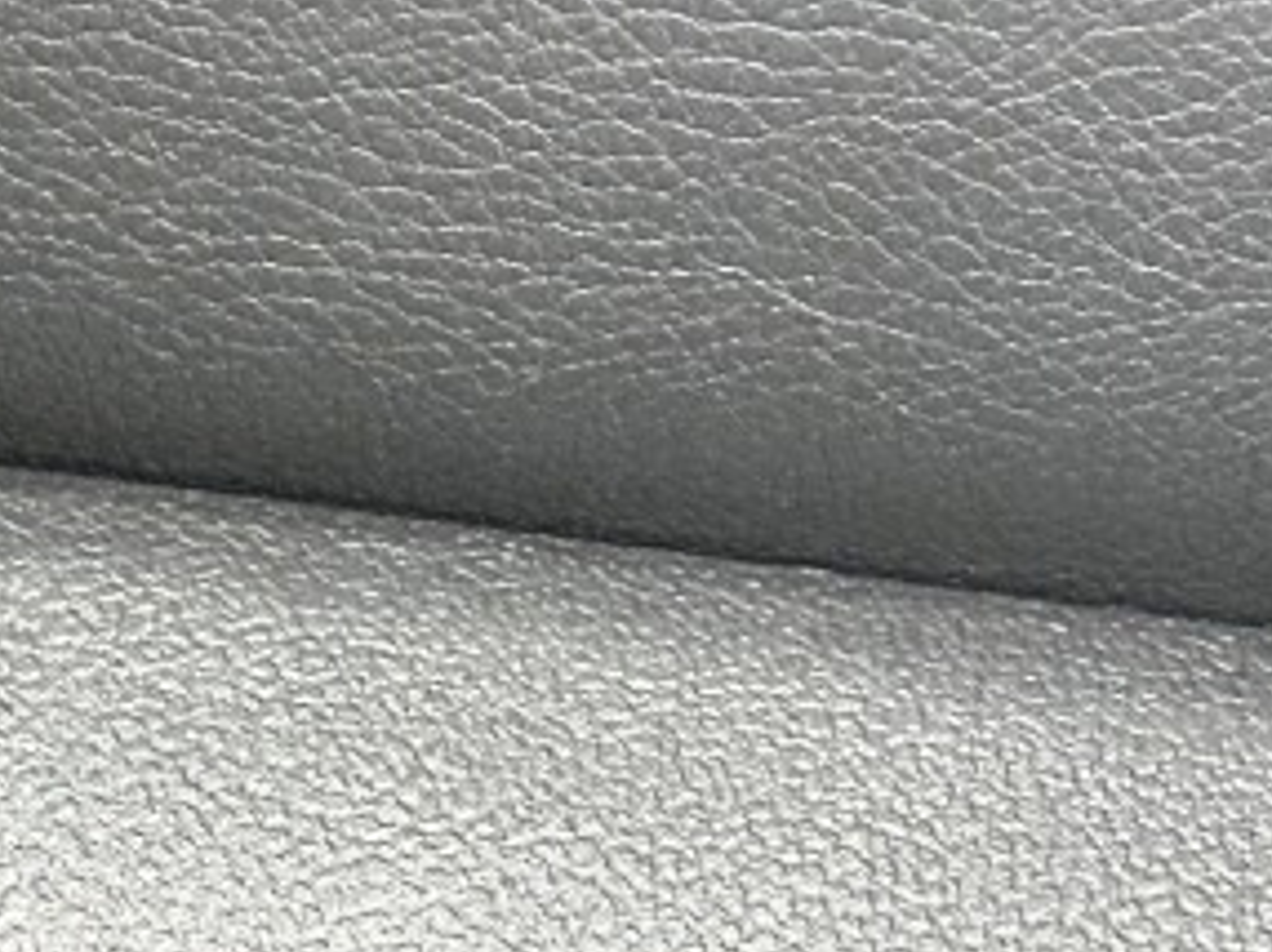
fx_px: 6315
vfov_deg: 8.4
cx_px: 547
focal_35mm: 172
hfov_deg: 11.5
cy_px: 1544
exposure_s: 1/30
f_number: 1.78
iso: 640
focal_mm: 6.86
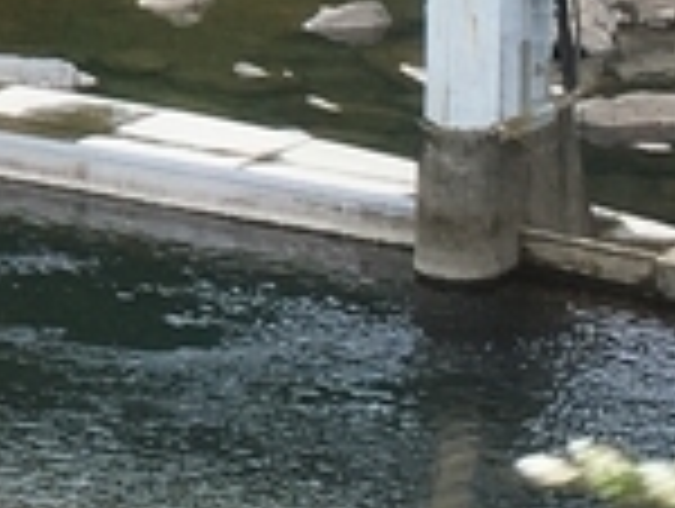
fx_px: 4531
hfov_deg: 8.1
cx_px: -666
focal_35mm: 232
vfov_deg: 6.1
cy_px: -719
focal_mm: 4.15
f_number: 2.2
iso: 25
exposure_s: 1/370
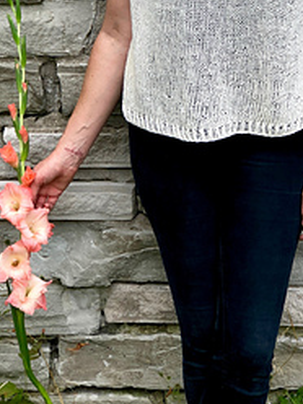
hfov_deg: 12.9
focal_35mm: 115
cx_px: 214
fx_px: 1342
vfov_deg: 16.9
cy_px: 54
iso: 32
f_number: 2.8
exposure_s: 1/120
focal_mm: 6.6
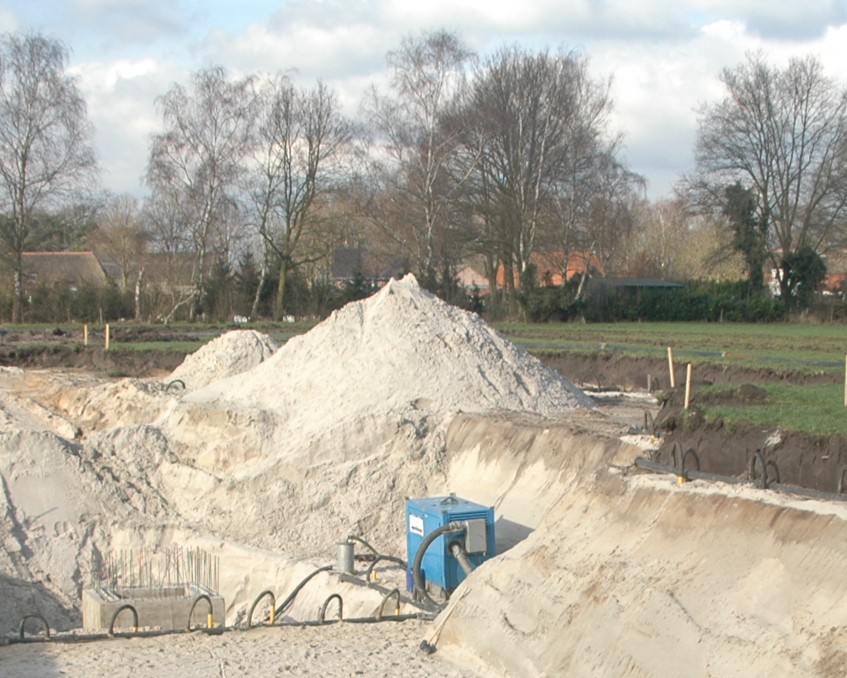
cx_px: 487
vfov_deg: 10.5
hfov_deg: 13.2
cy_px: 602
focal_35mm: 146
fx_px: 3660
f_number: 9
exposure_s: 1/320
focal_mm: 38
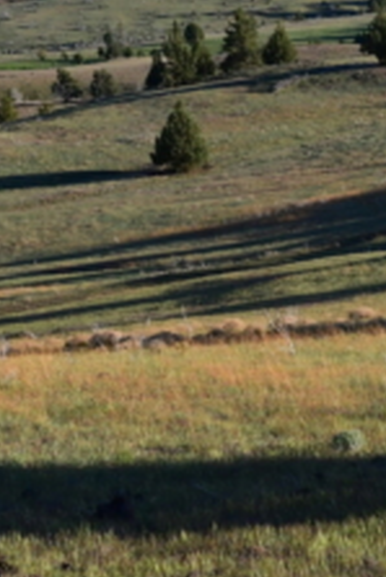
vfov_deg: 15.6
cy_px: -60
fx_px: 2055
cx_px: 430
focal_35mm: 128
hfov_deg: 10.6
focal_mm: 25
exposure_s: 1/800
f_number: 13
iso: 640
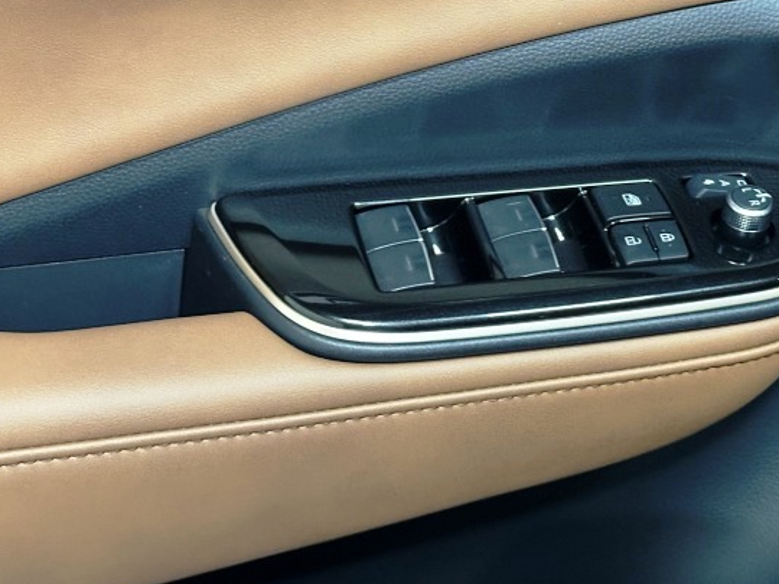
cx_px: 603
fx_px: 2048
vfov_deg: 16.0
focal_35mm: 91
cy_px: 48
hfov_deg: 21.3
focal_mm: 6.86
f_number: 1.78
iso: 500
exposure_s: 1/30
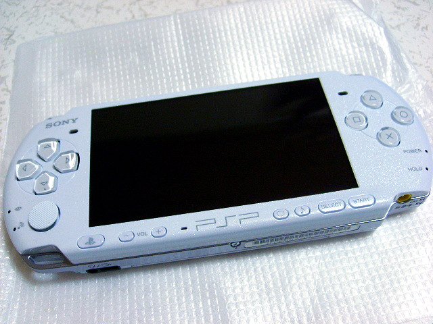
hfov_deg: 52.6
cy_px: 162
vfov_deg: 40.7
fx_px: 438
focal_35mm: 35
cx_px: 216
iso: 113
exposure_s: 1/30
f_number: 2.8
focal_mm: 5.8
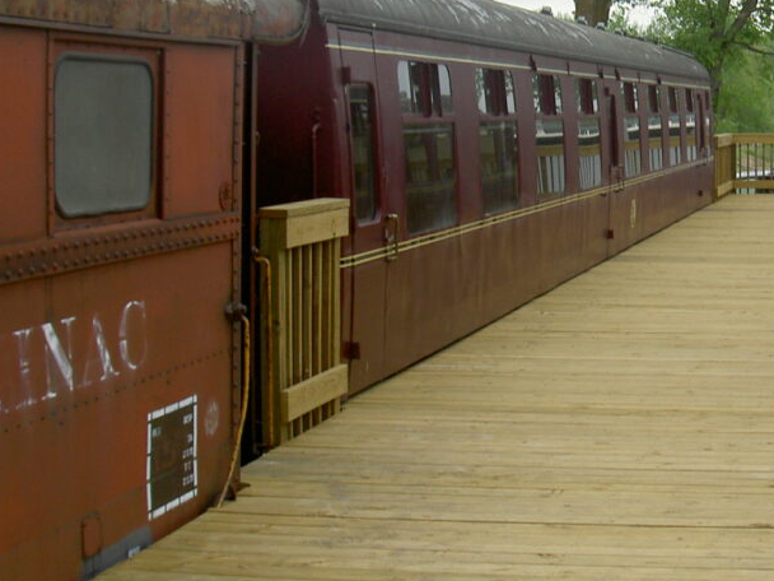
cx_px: 686
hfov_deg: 24.6
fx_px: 1722
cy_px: 169
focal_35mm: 77
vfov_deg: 19.0
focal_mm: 8
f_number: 4.7
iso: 100
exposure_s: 1/100
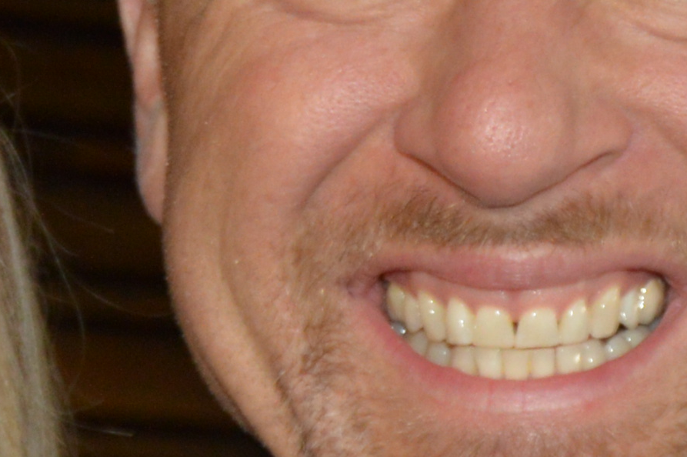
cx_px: 150
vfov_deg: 4.8
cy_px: 831
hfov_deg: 7.3
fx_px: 5396
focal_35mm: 283
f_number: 4
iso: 500
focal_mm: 28
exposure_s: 1/60
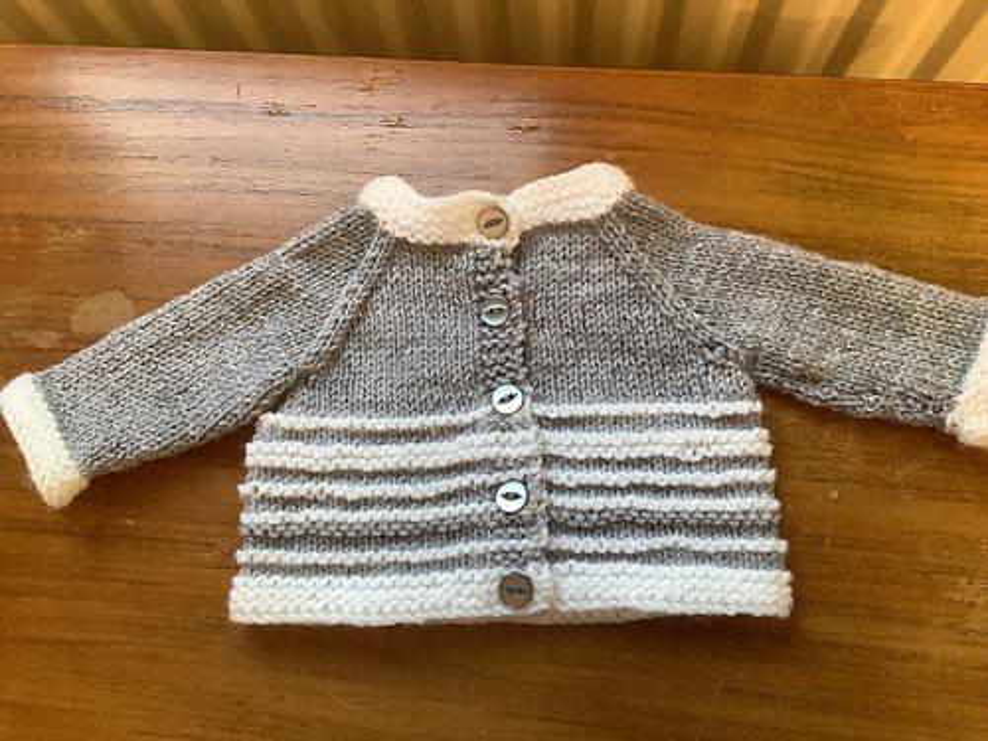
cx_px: 494
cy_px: 370
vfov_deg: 45.4
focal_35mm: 31
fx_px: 885
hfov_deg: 58.4
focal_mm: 3.3
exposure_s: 1/50
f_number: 2.4
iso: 200
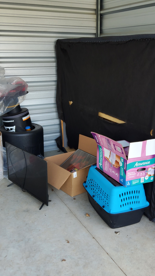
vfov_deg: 52.8
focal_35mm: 38
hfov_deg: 31.2
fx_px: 278
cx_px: 85
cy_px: 139
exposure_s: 1/120
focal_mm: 3.08
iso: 64
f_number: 2
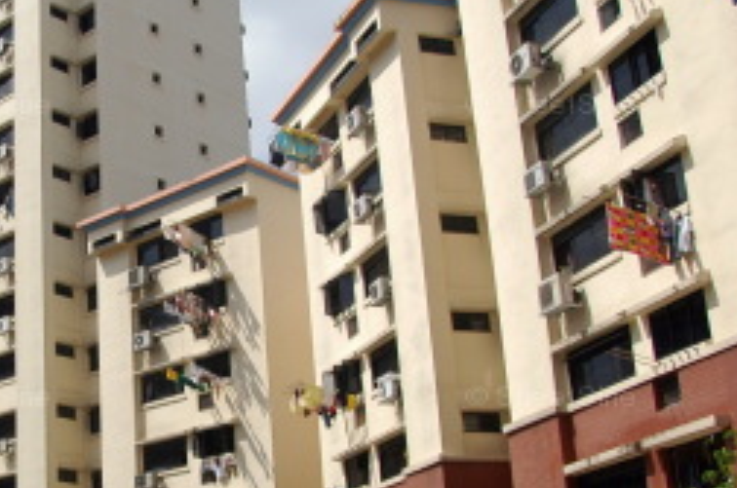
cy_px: 332
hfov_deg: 32.6
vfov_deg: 22.8
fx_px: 1206
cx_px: 99
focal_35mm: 59
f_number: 3.5
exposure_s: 1/2500
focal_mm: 18
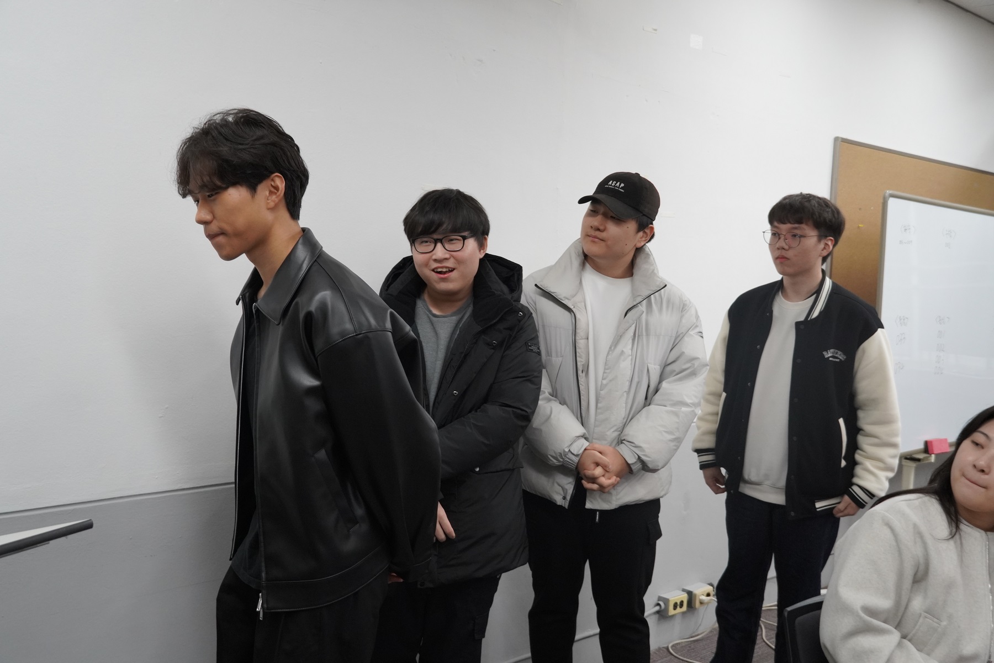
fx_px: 994
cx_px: 497
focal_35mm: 36
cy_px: 332
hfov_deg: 53.1
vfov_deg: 36.9
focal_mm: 24
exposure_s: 1/160
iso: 1250
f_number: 4
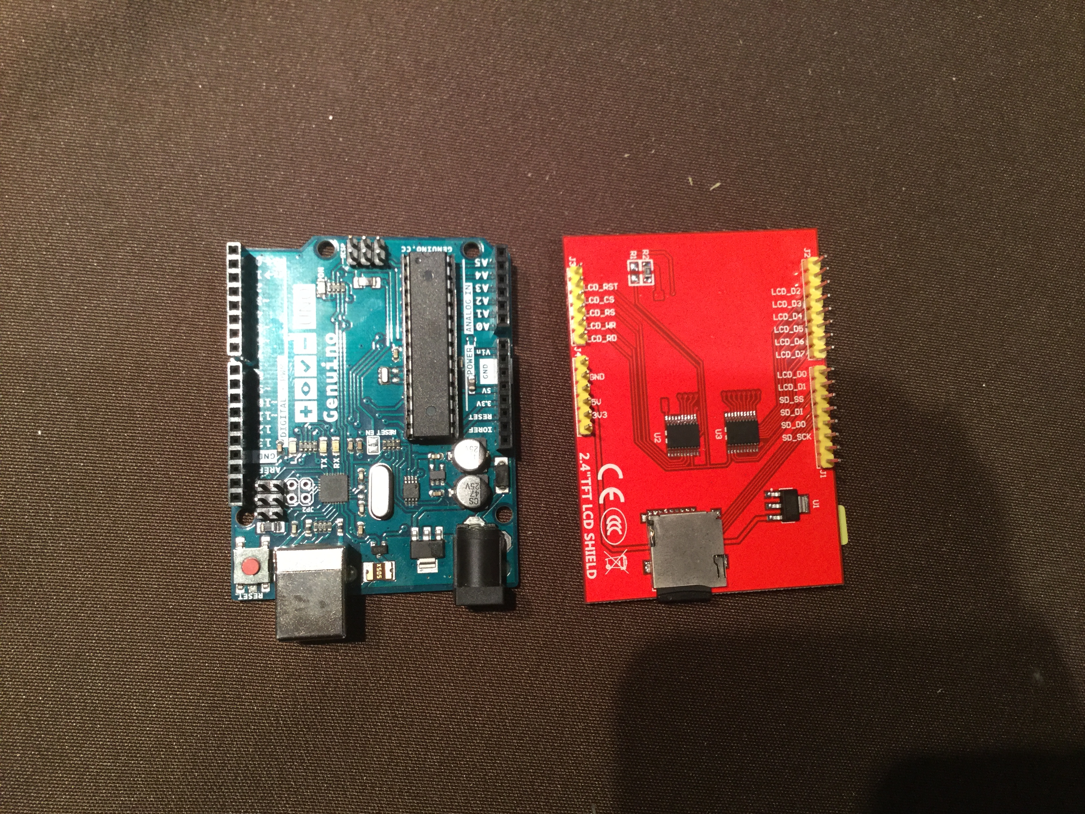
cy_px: 407
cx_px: 542
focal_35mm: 31
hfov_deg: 58.4
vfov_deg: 45.4
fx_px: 972
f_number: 2.4
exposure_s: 1/33
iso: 125
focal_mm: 3.3
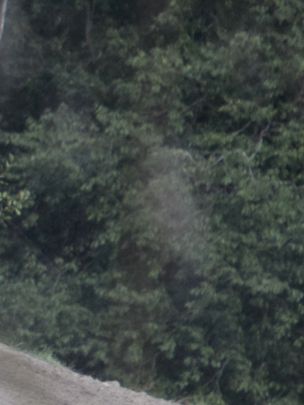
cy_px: 243
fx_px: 10749
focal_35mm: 918
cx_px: -593
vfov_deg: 2.2
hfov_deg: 1.6
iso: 800
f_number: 6
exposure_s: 1/1000
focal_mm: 140
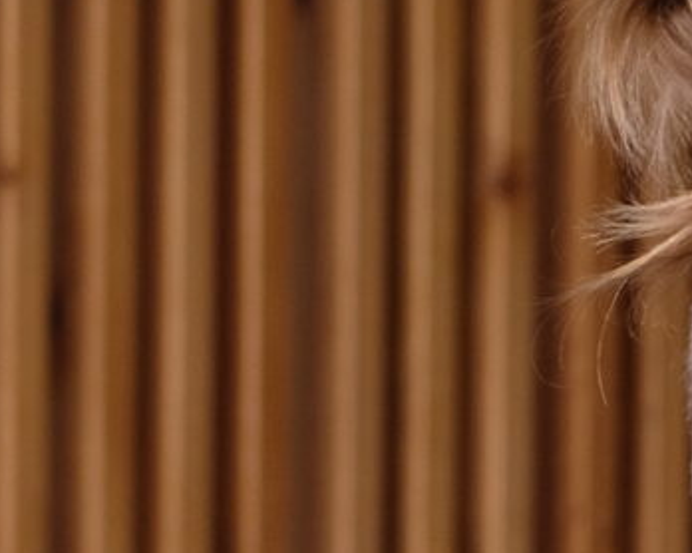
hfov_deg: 4.4
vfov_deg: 3.6
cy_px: 961
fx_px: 8802
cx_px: 1694
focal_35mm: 430
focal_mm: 55
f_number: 4
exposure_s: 1/85
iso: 400
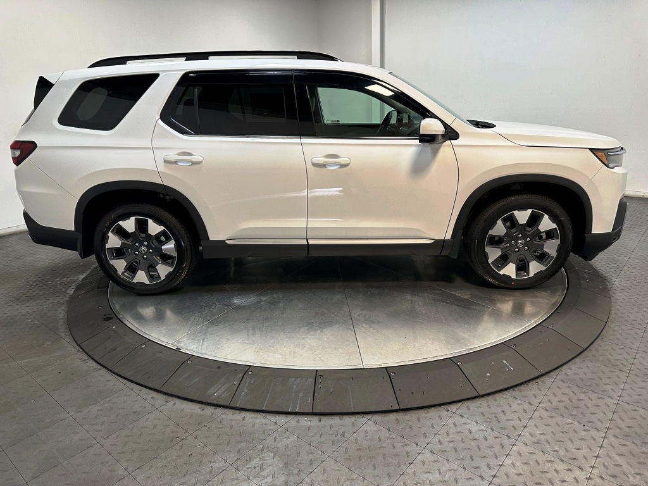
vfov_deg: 56.8
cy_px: 243
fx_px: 449
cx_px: 324
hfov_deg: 71.6
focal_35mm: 24
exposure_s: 1/60
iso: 250
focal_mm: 6.86
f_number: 1.78
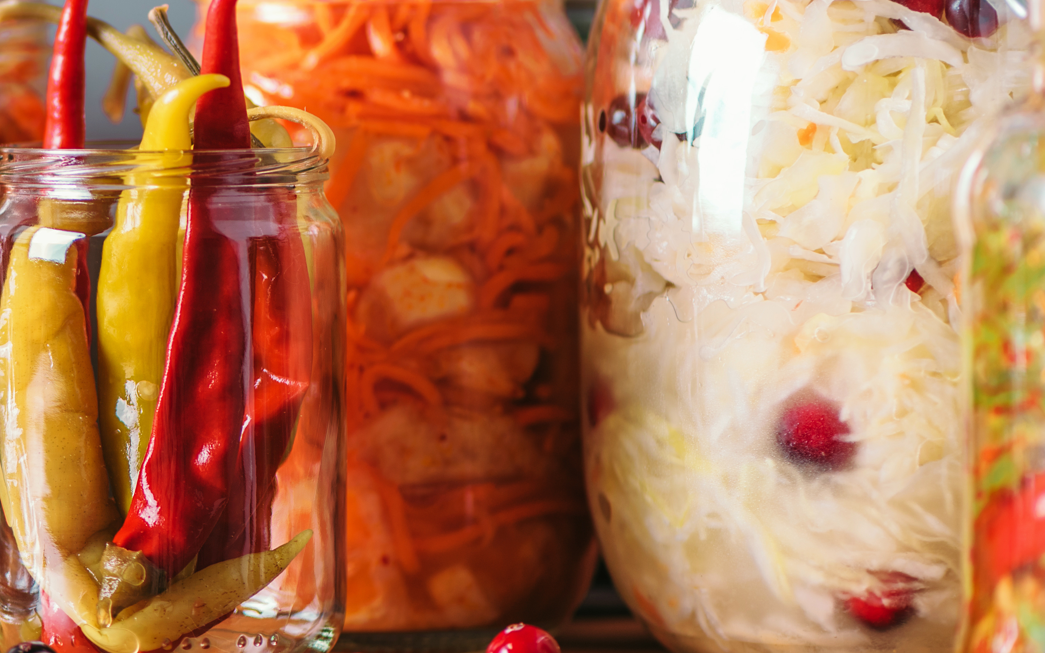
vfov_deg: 6.1
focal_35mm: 216
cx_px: 108
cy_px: 92
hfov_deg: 9.7
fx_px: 6152
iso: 64
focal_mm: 105
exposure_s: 1/40
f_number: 3
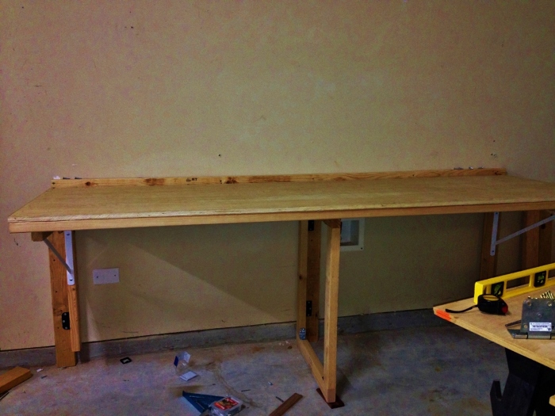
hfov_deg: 55.4
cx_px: 278
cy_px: 208
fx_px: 529
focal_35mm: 33
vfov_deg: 42.9
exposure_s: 1/20
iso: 250
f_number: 2.4
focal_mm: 4.13
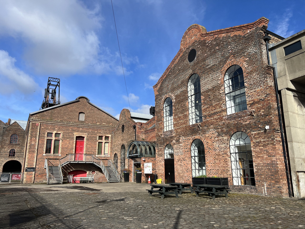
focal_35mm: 26
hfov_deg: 67.3
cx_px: 152
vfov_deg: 53.1
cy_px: 114
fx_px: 229
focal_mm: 5.7
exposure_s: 1/5076
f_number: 1.5
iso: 50
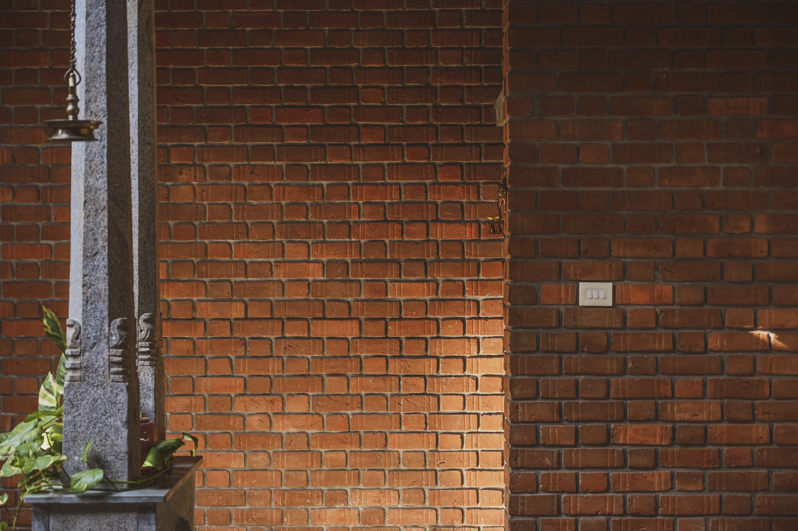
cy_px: 266
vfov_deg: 22.2
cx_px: 399
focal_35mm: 61
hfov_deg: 32.9
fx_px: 1352
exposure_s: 1/30
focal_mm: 61
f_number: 4
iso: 100
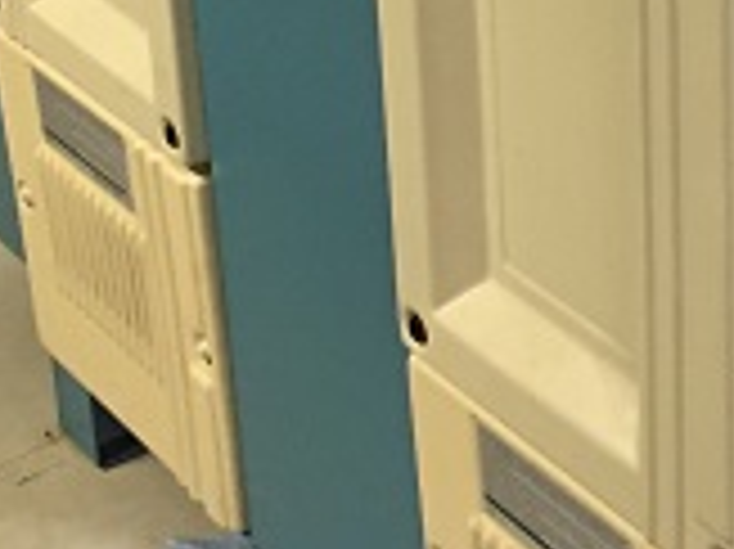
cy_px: -140
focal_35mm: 116
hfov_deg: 16.5
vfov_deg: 12.4
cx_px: 781
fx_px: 2458
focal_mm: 4.15
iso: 250
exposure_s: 1/30
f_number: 2.2
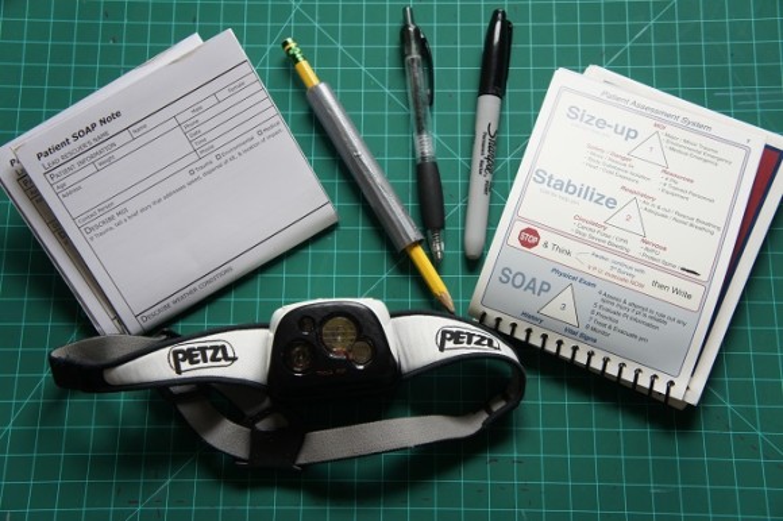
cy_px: 260
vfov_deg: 25.7
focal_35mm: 52
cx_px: 392
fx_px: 1141
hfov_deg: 37.9
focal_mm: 35
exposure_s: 1/60
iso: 320
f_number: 4.5
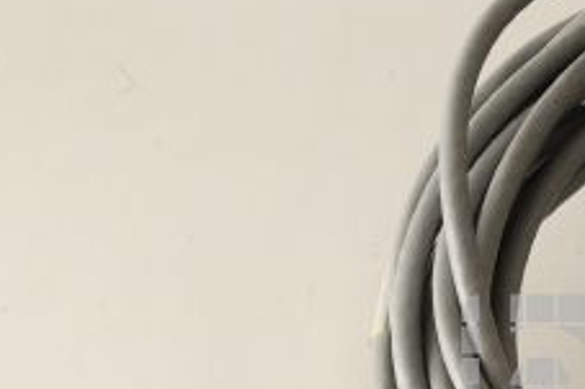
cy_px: 357
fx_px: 2143
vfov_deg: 10.3
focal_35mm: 132
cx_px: 719
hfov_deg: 15.0
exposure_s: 1/160
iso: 1600
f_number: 13
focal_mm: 50
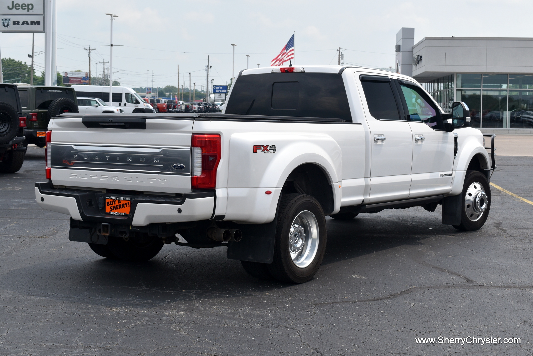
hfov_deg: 37.8
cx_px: 266
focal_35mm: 52
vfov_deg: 25.8
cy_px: 178
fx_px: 777
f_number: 8
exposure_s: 1/250
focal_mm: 35
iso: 200
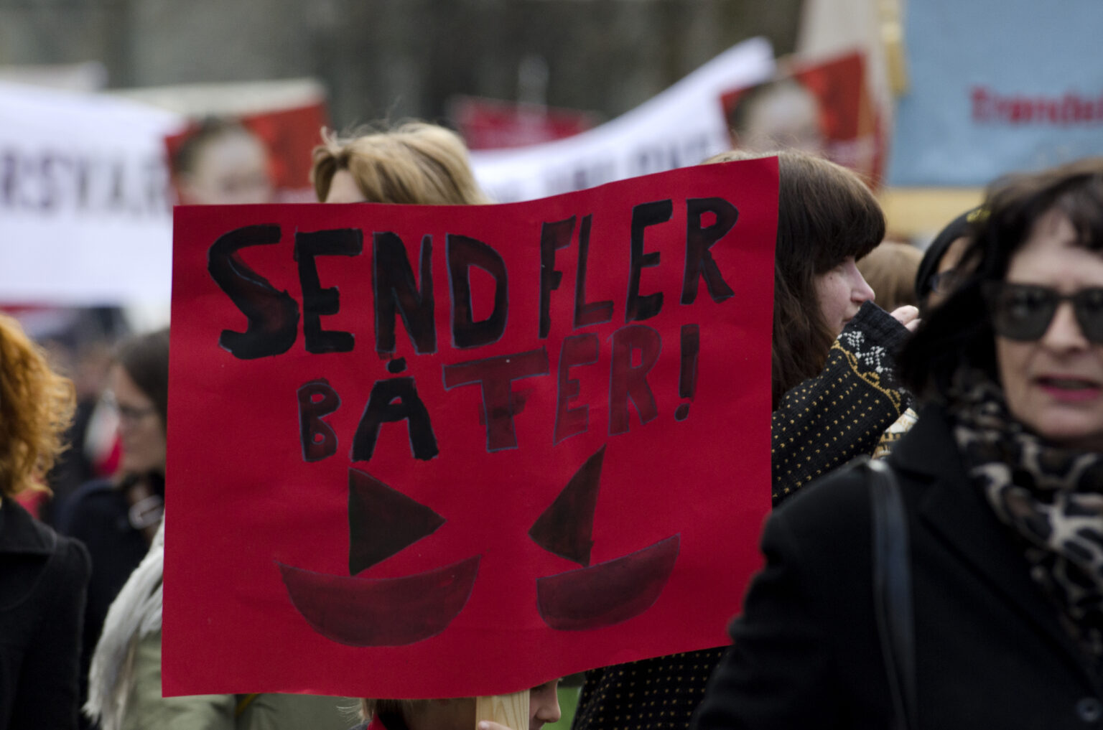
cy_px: 365
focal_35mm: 300
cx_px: 552
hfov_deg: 6.9
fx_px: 9172
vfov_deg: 4.6
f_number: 5.6
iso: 640
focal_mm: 200
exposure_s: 1/1250
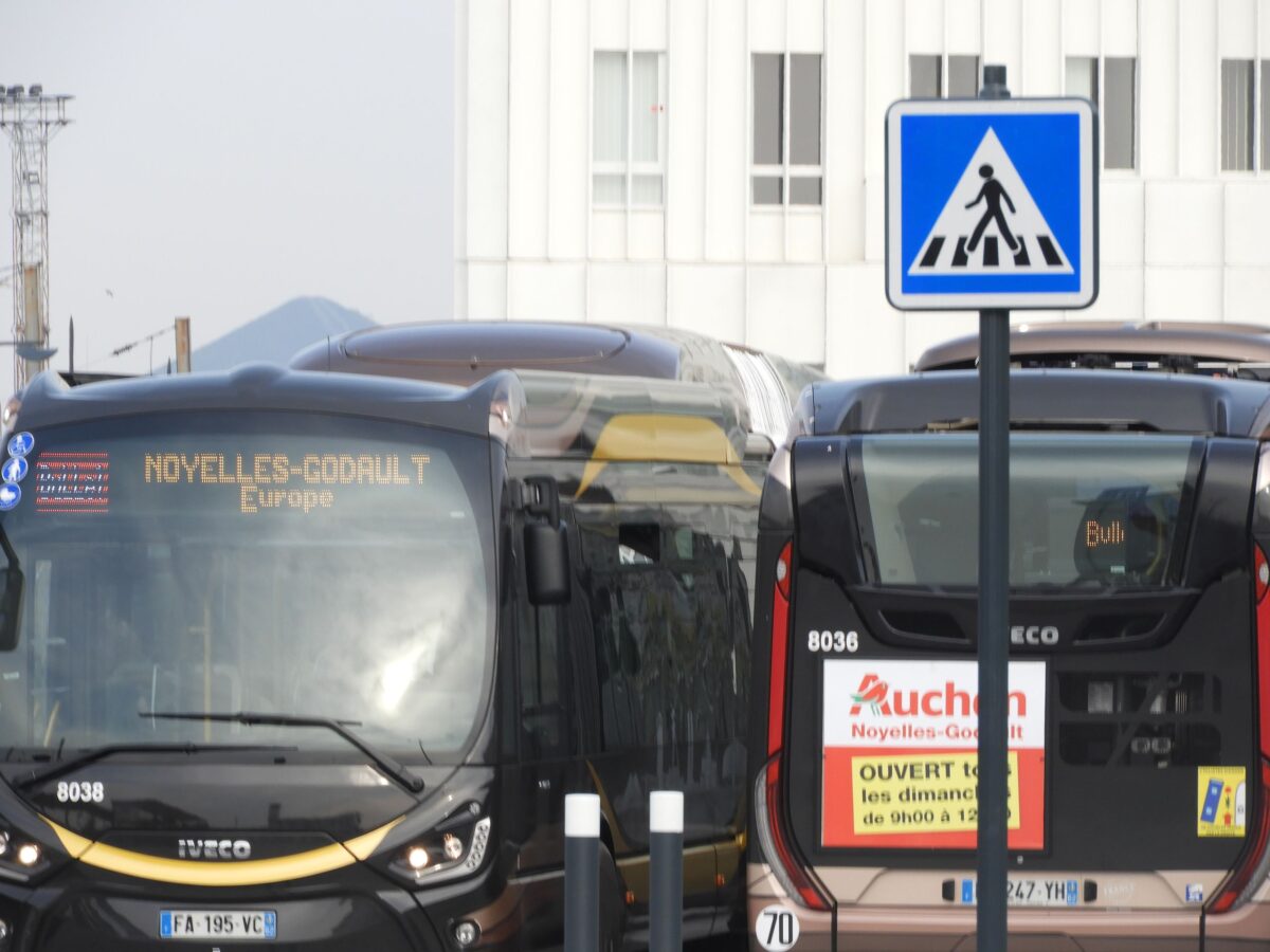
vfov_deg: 4.1
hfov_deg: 5.5
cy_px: 476
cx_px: 635
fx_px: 13208
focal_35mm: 360
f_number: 5.6
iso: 100
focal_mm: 64.5
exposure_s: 1/200
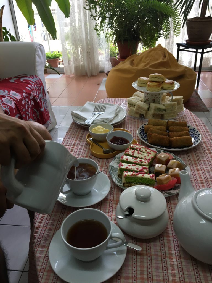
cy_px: 142
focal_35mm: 29
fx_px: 237
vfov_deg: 61.7
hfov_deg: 48.2
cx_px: 106
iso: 40
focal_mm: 4.15
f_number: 2.2
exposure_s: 1/33
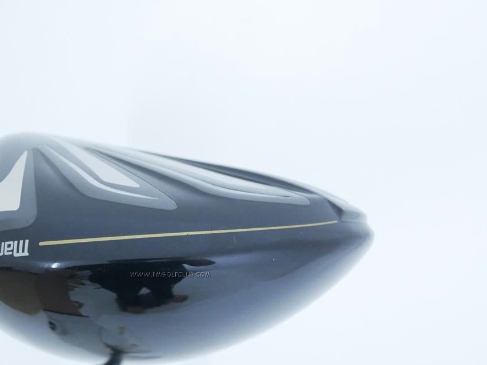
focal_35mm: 75
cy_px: 223
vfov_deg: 19.6
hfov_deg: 25.9
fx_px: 1055
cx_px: 170
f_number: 4.5
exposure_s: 1/60
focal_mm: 25
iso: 1600
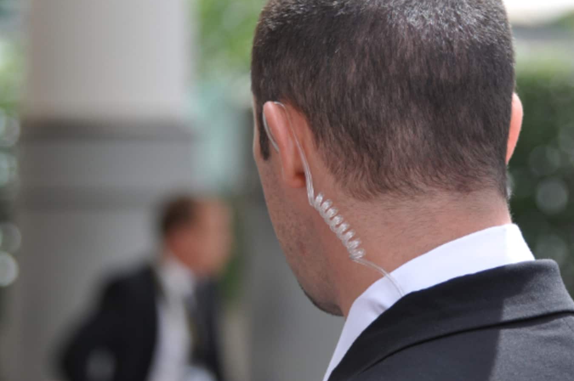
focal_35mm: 209
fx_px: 3329
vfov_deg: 6.6
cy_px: 194
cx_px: 272
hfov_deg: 9.9
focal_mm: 98
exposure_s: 1/500
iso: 200
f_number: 5
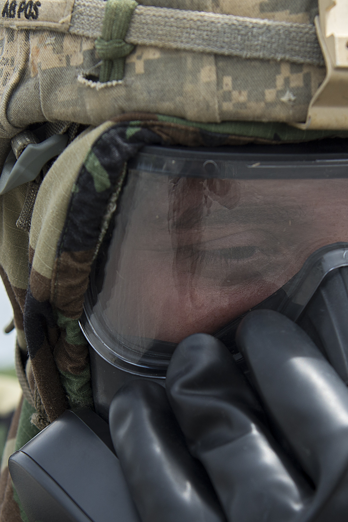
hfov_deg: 12.8
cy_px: 359
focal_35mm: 107
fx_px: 1552
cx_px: 175
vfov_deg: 19.0
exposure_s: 1/1250
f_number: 4
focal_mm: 38
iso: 200
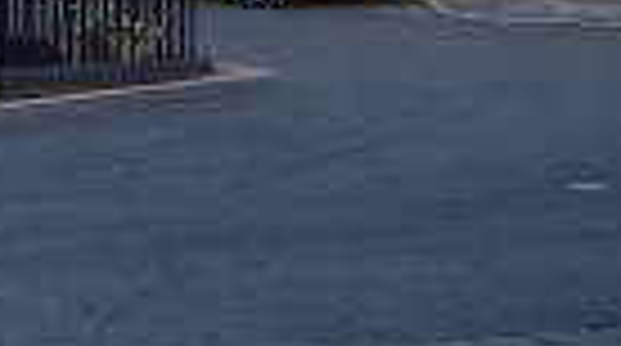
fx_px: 1923
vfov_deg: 9.7
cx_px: -549
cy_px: -290
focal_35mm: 117
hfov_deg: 15.4
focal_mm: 18
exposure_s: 1/200
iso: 200
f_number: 6.3
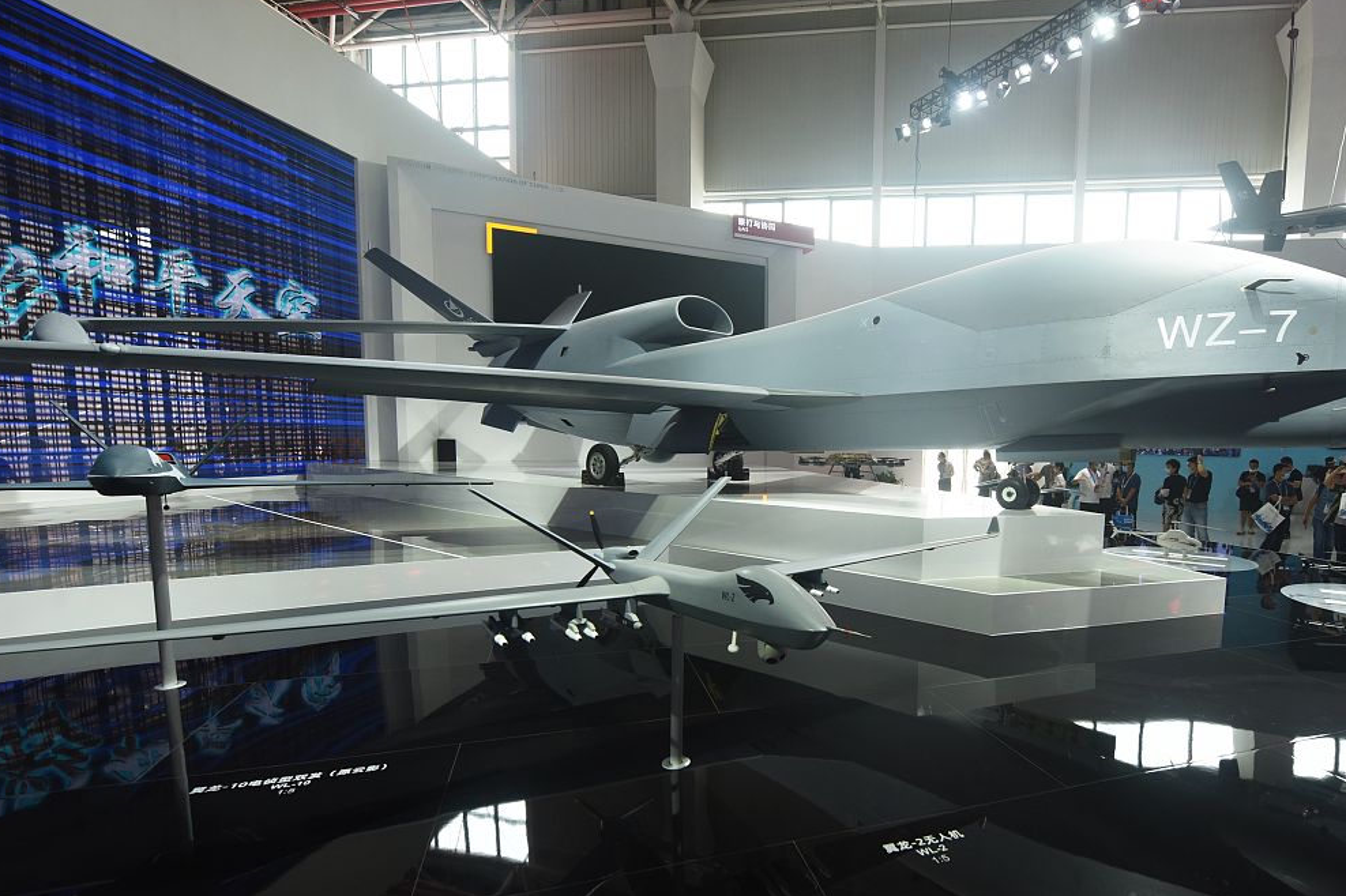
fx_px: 635
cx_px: 779
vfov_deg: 70.3
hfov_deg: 92.5
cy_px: 487
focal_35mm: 17
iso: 500
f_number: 6.3
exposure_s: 1/160
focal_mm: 14
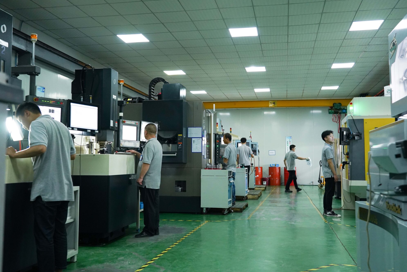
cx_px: 200
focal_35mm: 36
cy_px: 135
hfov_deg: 53.1
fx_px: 407
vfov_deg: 36.9
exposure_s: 1/80
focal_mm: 35
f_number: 5
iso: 3200
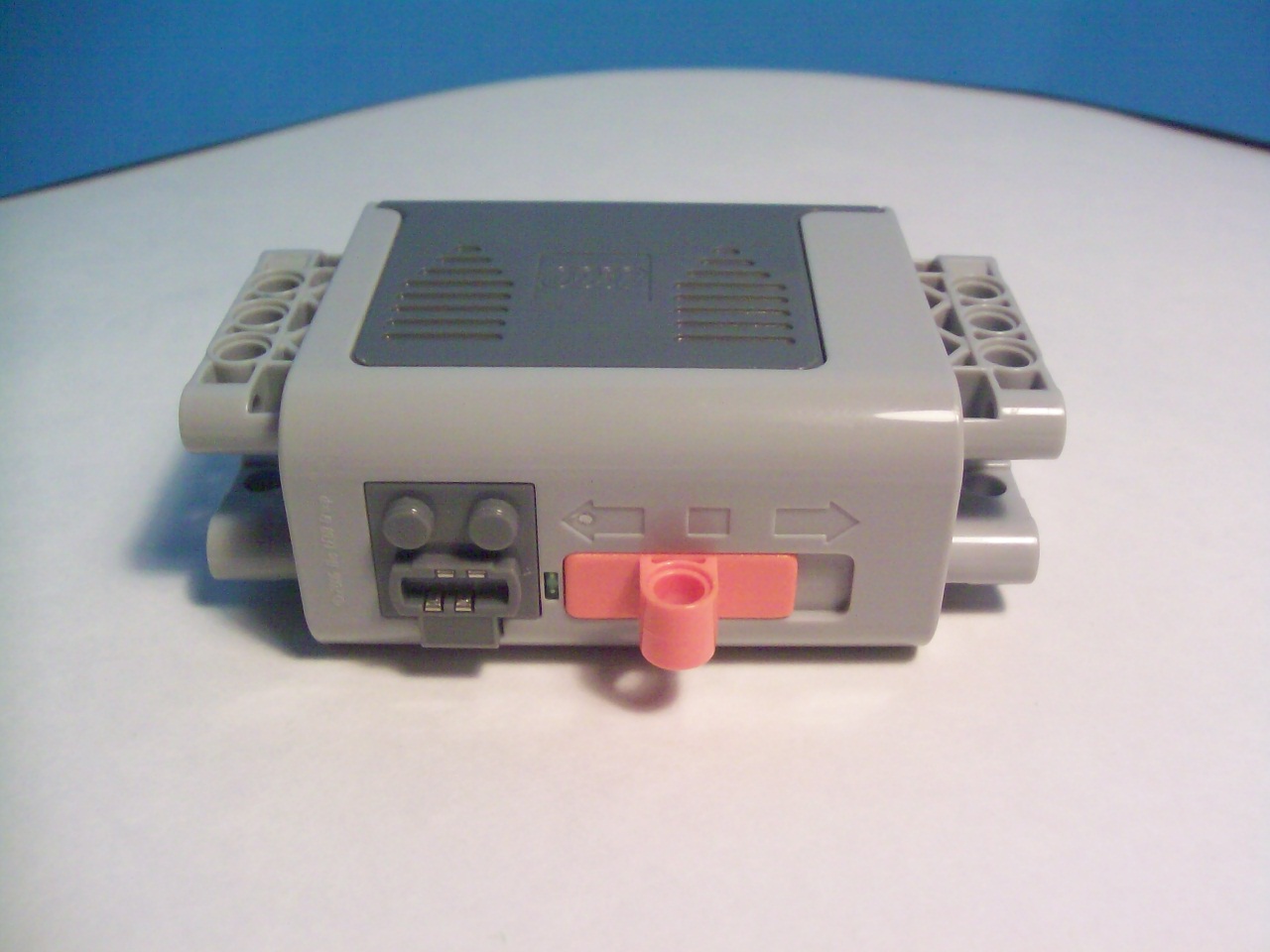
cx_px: 635
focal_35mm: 36
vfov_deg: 39.7
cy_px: 476
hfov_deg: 51.4
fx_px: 1321
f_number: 2.7
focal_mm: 6
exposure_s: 1/64
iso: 116
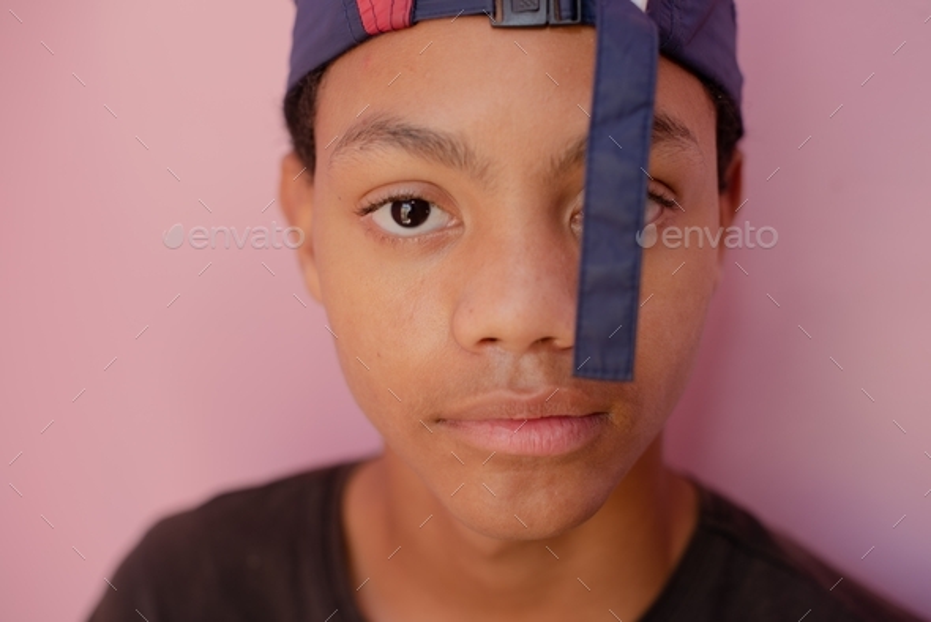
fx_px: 1294
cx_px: 466
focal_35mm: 50
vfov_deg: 27.0
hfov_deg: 39.6
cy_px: 311
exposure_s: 1/20
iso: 64
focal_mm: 50
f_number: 3.5
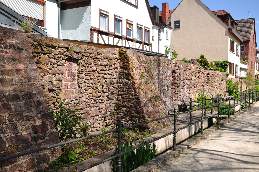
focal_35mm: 36
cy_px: 86
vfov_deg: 36.8
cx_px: 130
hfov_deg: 53.2
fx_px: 259
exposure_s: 1/250
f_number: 7.1
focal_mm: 24
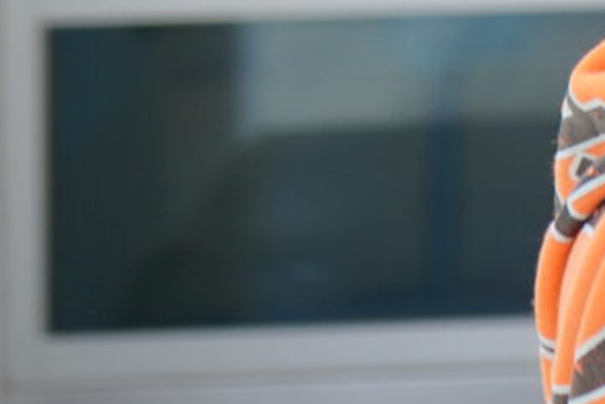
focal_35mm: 324
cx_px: 1722
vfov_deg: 4.1
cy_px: -899
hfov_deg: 6.0
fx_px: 5445
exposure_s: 1/200
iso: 100
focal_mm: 46
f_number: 4.5
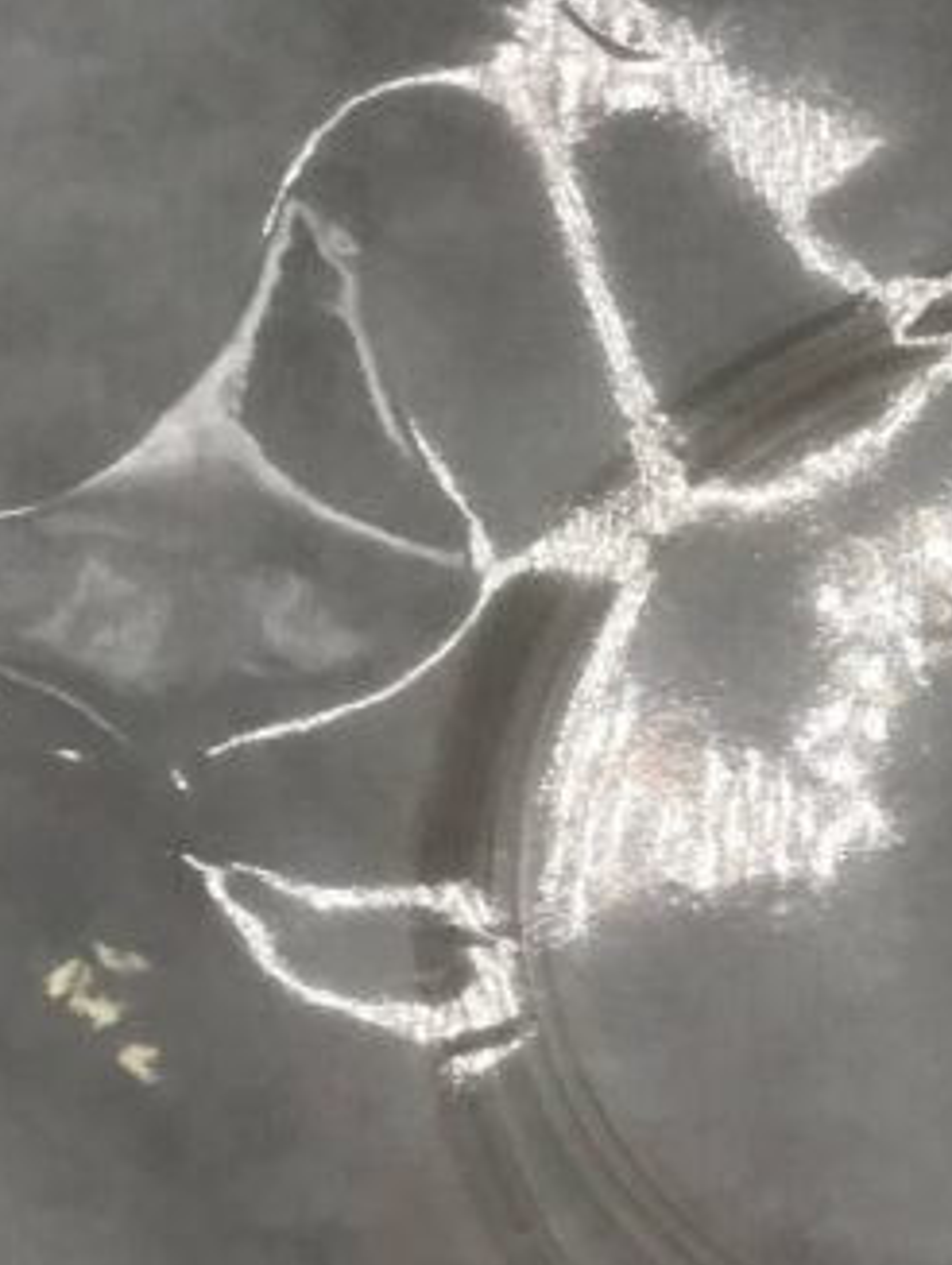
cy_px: 872
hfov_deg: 12.9
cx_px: 863
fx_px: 4172
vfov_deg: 17.2
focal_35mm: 114
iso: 40
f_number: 1.8
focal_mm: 3.99
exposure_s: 1/120
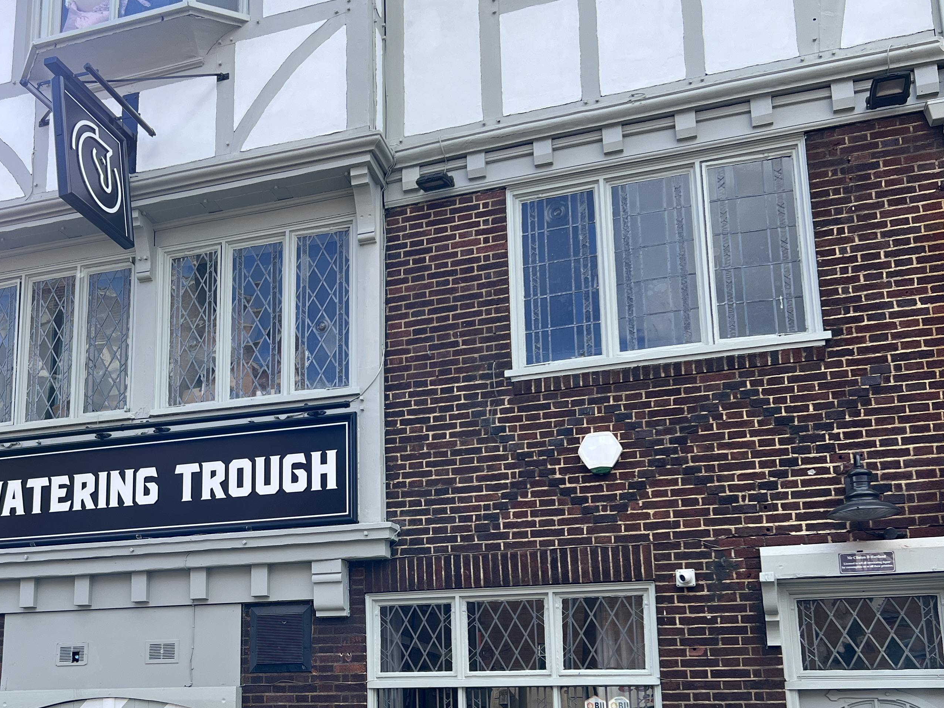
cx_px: 287
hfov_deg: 44.8
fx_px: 1118
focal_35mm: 41
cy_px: 516
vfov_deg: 34.5
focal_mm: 5.7
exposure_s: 1/924
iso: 50
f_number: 1.5
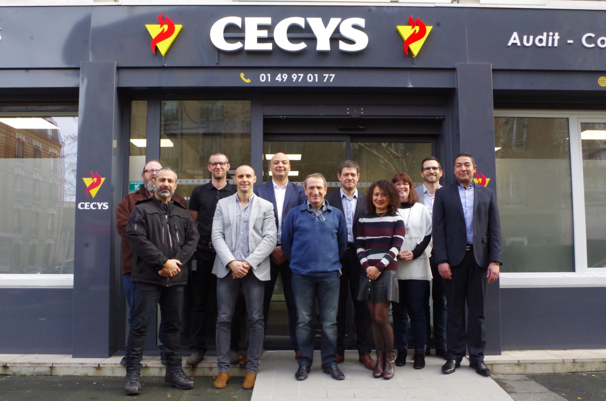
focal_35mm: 34
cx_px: 303
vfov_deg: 38.7
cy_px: 200
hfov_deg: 55.9
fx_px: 571
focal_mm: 23.13
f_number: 11
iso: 1600
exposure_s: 1/125
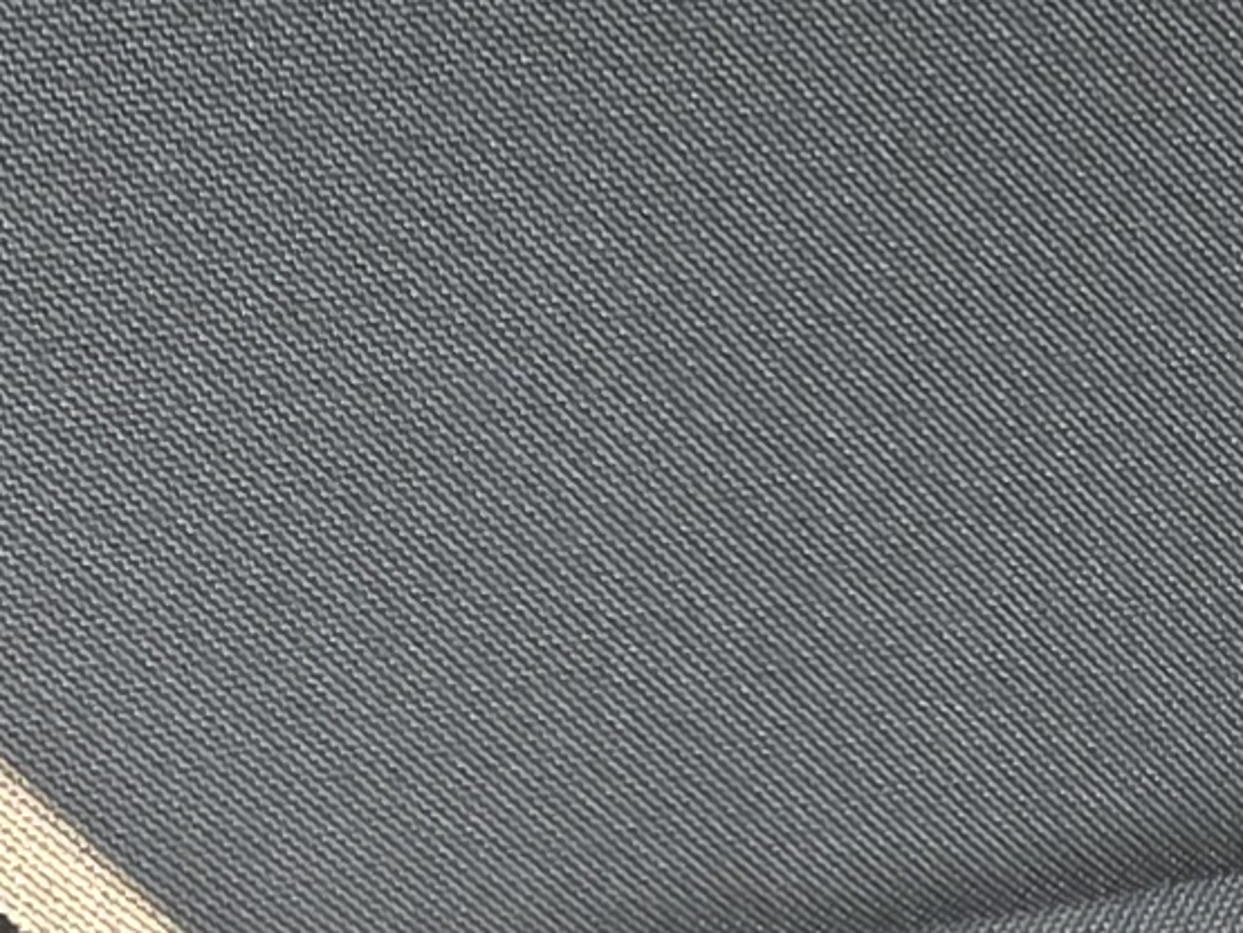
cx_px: 2580
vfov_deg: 8.6
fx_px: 5963
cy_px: 1626
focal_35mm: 166
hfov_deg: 10.8
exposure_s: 1/180
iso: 80
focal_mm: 6.3
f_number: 1.7
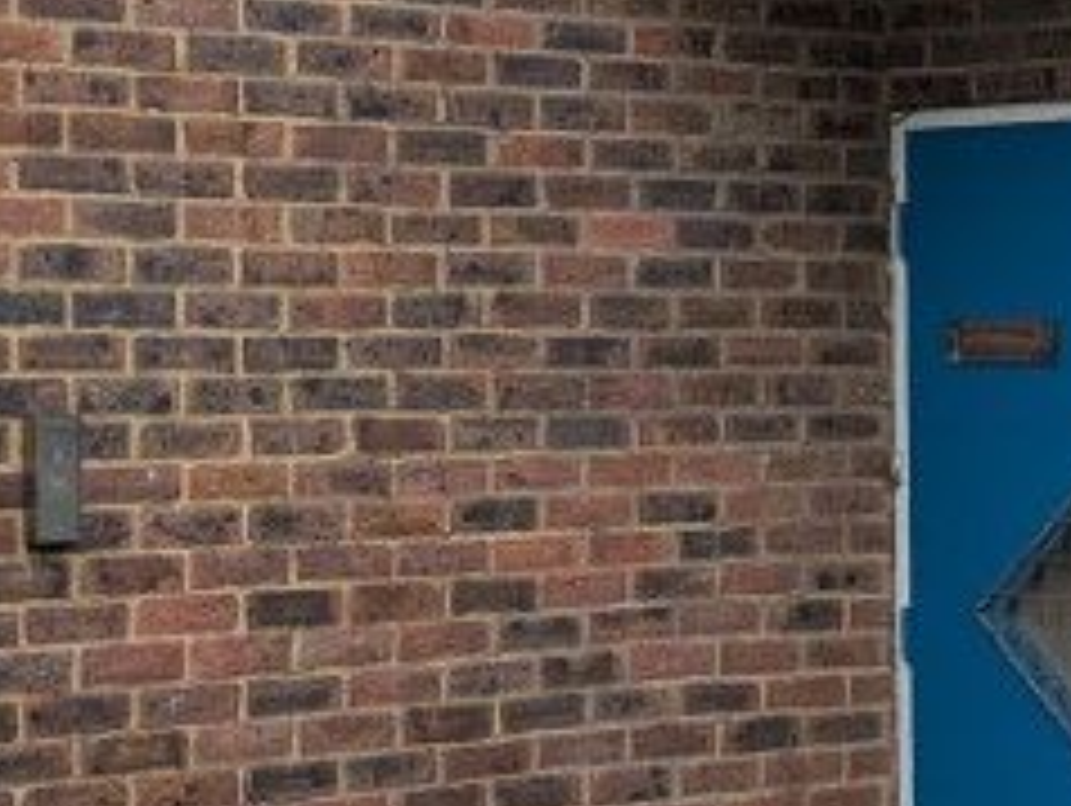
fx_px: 3747
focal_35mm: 121
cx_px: 382
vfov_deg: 12.2
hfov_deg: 16.2
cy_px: 203
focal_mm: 6.81
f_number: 1.85
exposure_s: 1/797
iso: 48
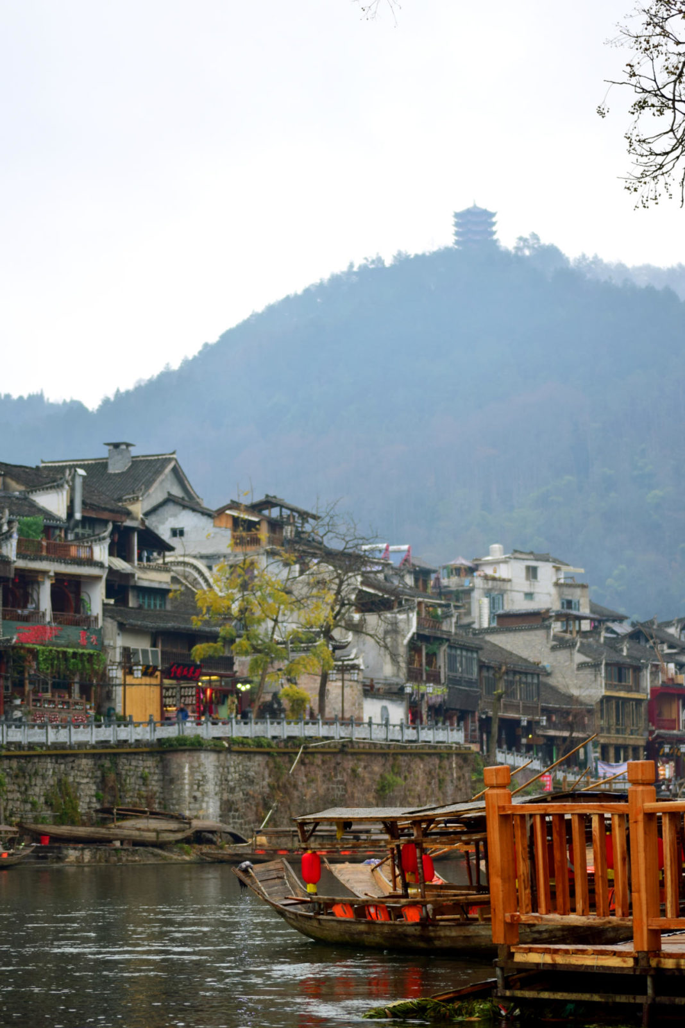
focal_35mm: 82
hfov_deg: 16.6
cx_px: 342
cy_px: 514
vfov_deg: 24.6
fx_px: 2355
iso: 100
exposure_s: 1/60
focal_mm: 55
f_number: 4
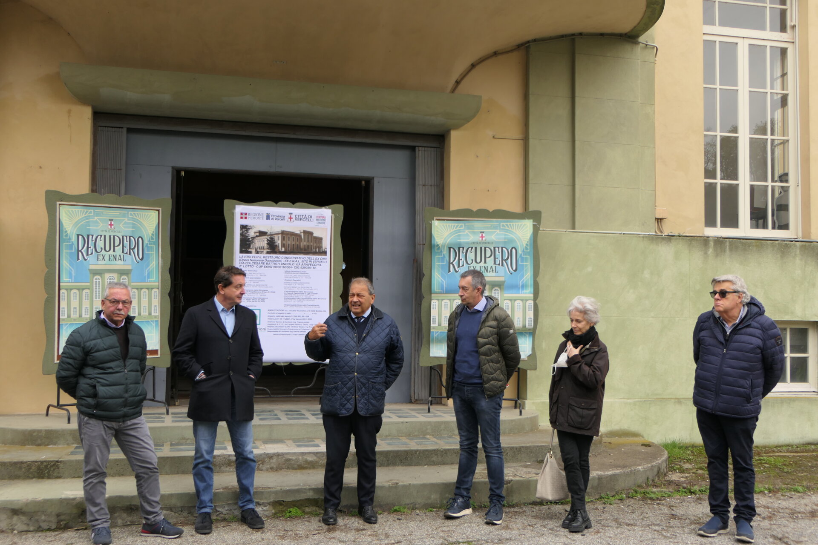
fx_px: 841
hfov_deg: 51.9
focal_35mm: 37
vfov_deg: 35.9
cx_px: 409
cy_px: 272
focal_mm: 13.5
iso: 125
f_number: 3.3
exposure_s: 1/125
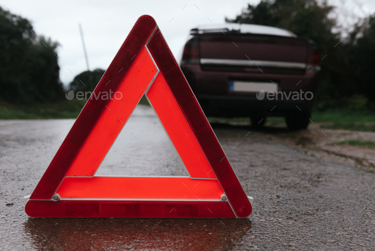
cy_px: 126
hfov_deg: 43.6
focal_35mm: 45
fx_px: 469
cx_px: 188
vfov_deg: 29.9
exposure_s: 1/50
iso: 400
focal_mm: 45
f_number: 5
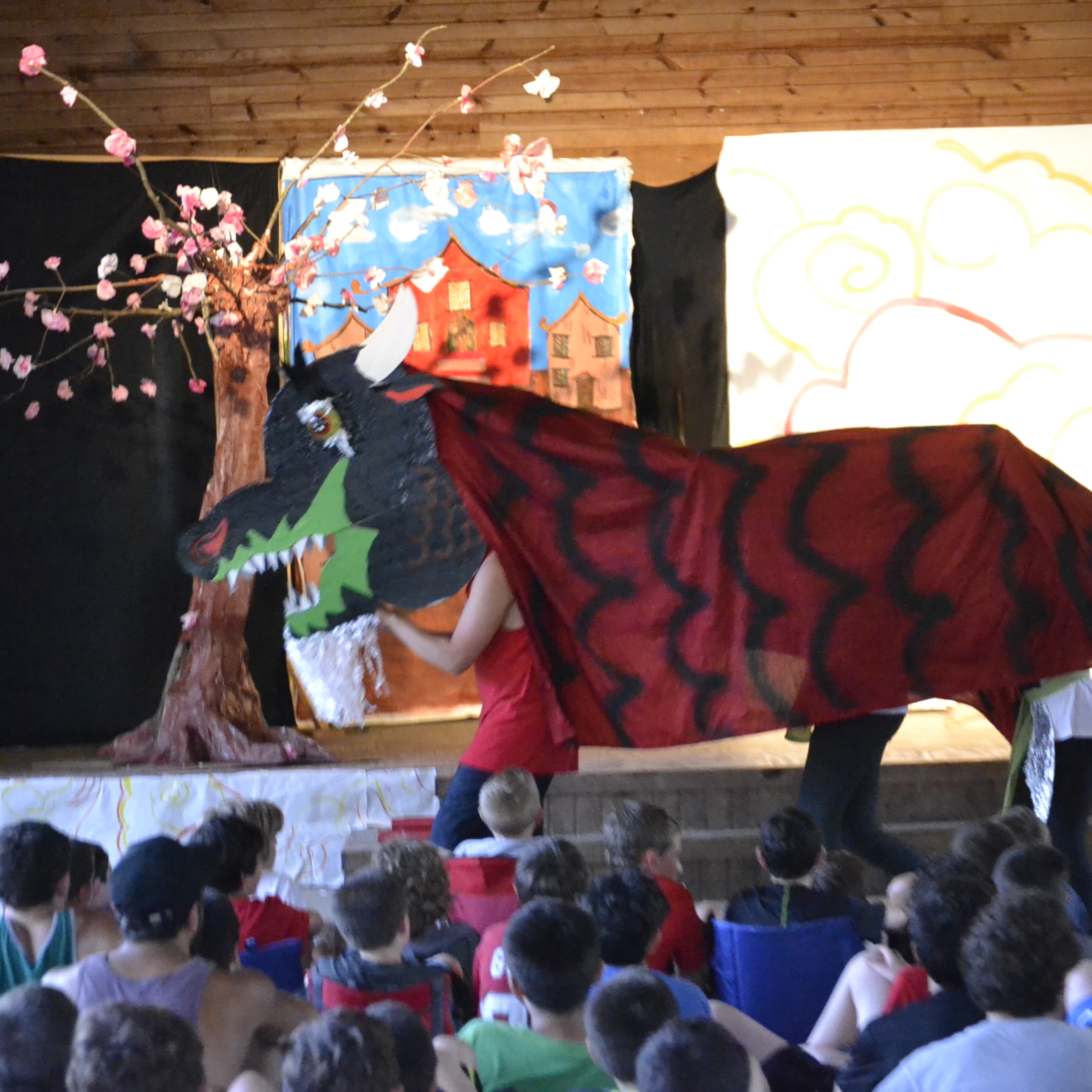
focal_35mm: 106
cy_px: 546
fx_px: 3770
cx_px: 486
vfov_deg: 16.5
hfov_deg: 16.5
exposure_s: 1/80
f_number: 4.5
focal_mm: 55
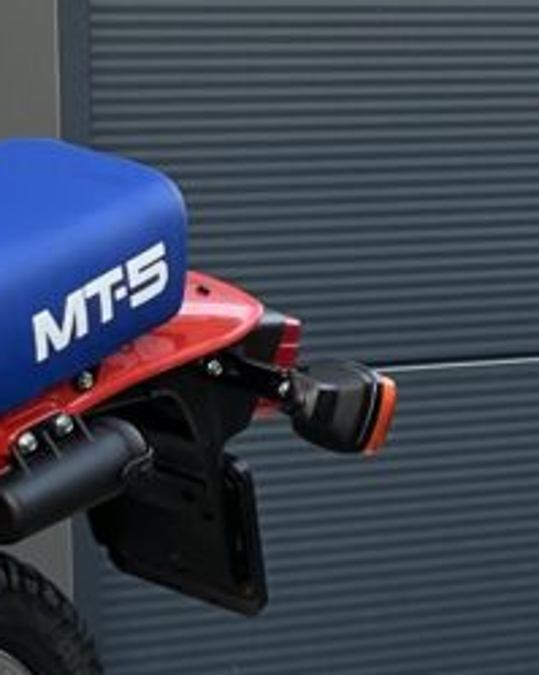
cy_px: 485
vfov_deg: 6.0
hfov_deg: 4.7
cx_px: -887
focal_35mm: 322
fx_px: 6425
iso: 125
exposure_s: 1/100
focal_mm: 9
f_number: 2.8
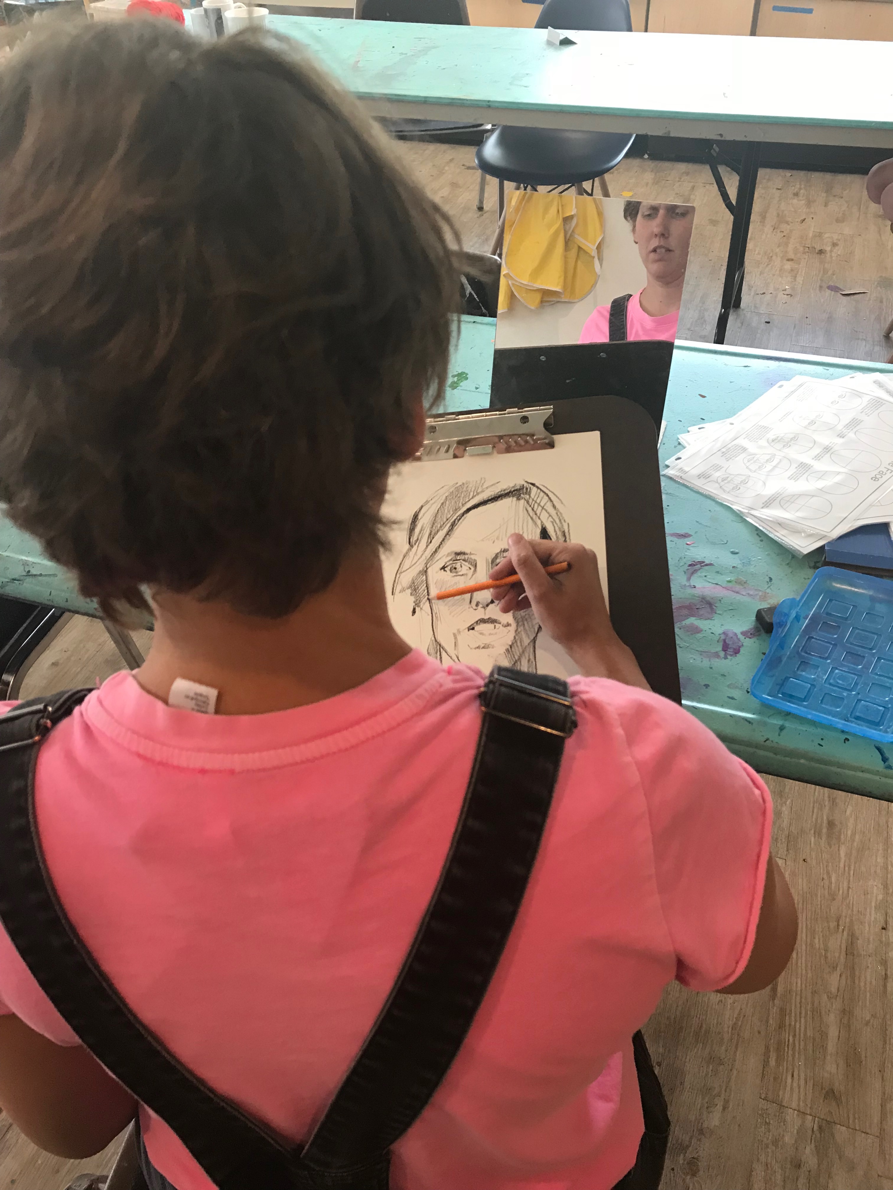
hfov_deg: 49.7
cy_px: 595
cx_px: 446
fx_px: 963
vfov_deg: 63.4
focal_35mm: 28
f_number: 1.8
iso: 40
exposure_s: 1/30
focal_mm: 3.99
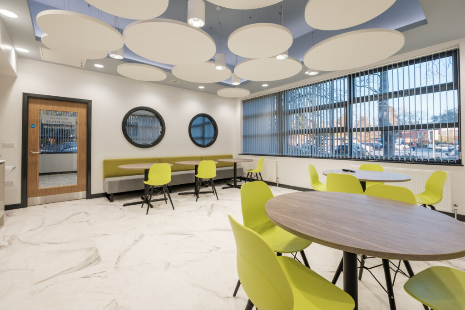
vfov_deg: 77.3
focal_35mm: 15
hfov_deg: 100.4
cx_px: 232
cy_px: 155
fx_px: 194
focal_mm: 10
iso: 640
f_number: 5
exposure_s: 1/800
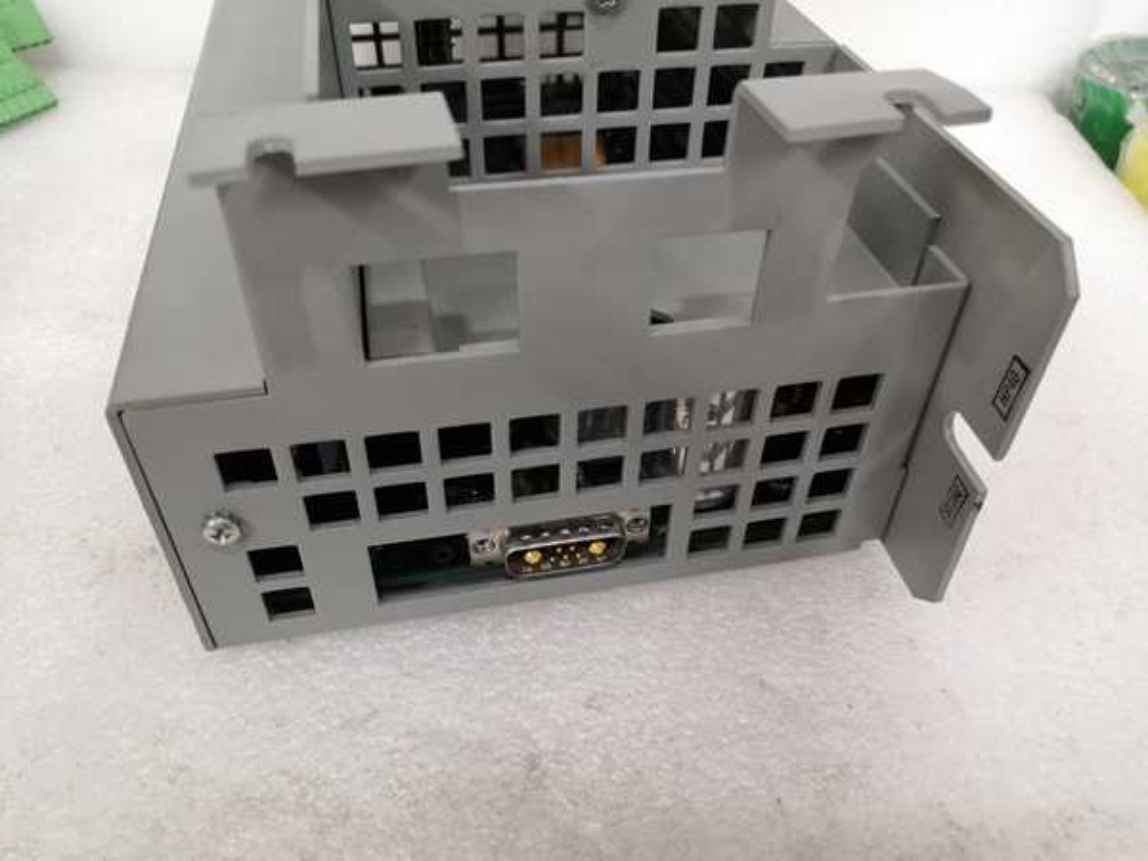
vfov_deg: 51.4
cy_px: 430
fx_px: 895
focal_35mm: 27
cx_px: 574
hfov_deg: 65.3
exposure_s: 1/33.3
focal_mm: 3.95
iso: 320
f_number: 1.8
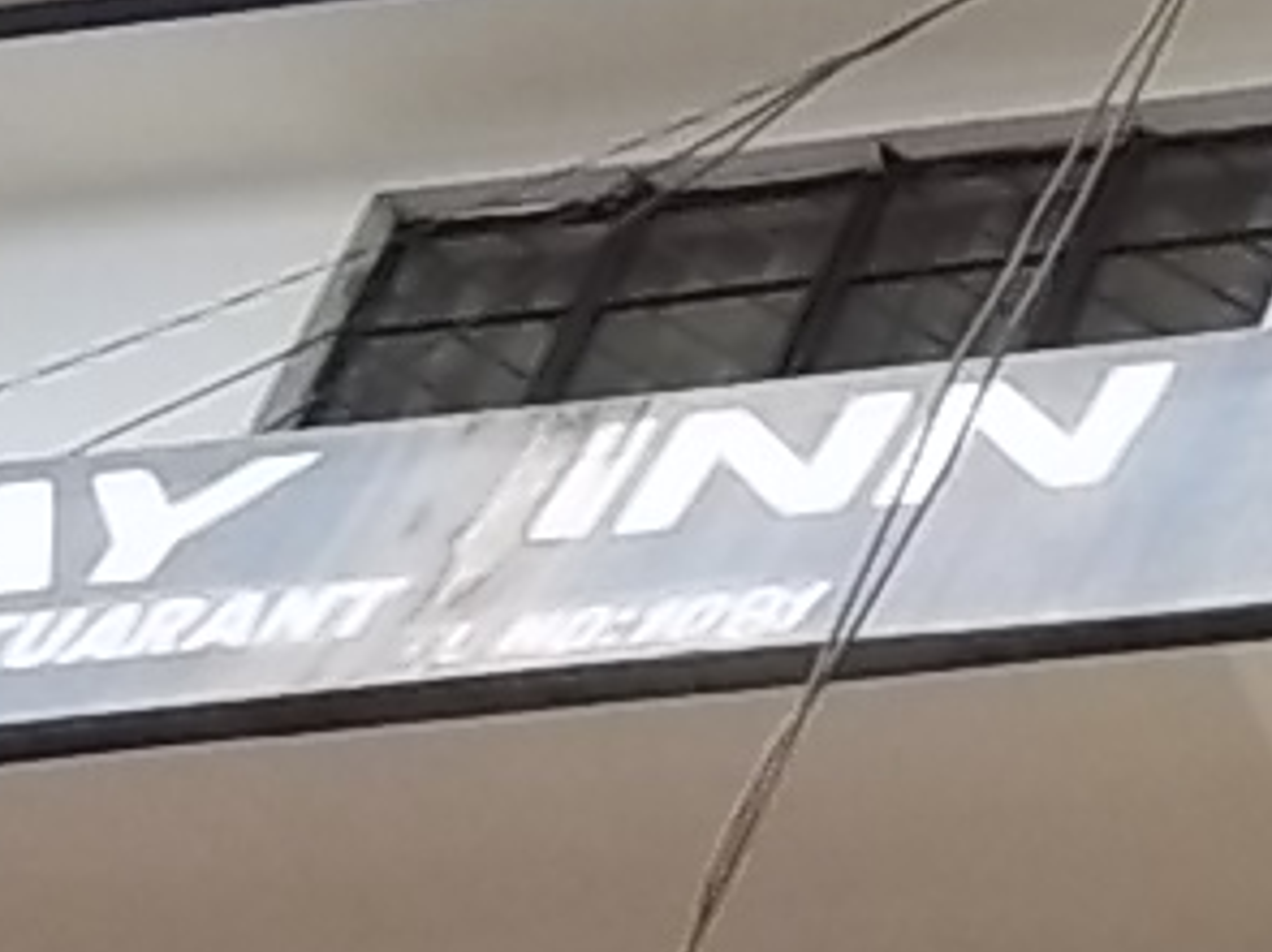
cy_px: 297
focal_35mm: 222
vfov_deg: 6.7
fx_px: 8154
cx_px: 3730
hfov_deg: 7.8
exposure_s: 1/800
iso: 80
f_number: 2.9
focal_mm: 5.7
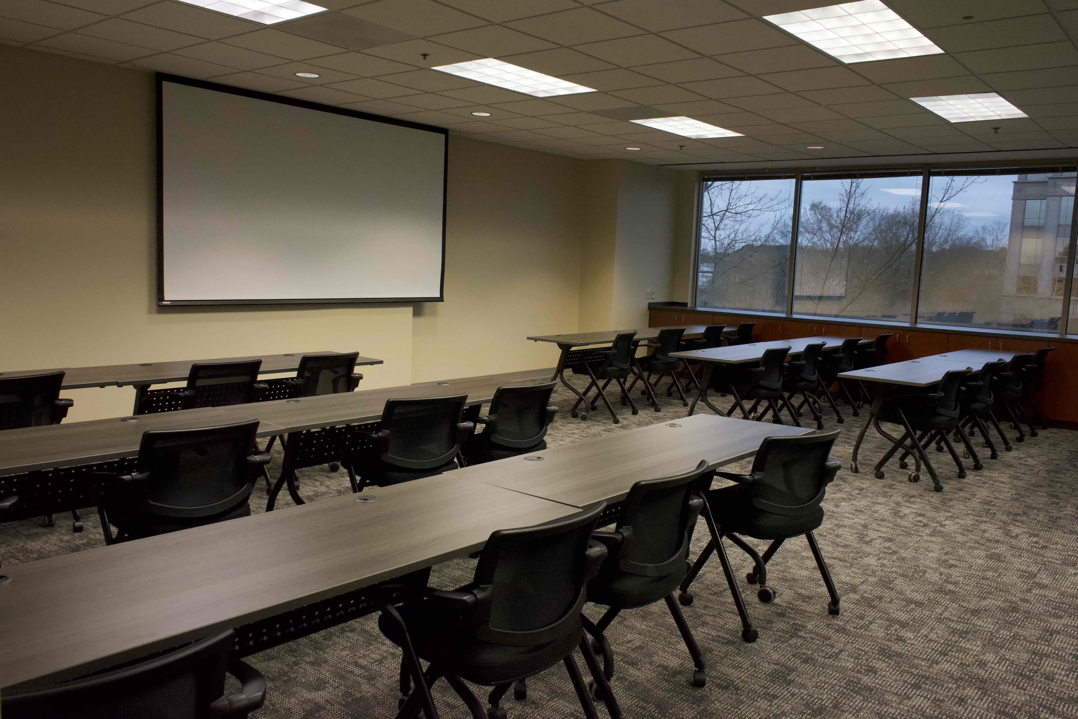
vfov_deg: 46.4
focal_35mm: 28
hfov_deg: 65.5
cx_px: 539
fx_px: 838
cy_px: 360
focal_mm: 28
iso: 5000
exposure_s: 1/60
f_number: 10
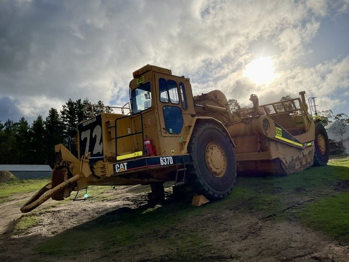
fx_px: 292
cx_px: 174
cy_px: 131
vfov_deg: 48.2
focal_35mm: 29
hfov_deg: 61.7
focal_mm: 3
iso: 16
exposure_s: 1/5814
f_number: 1.8
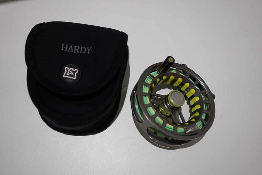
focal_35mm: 35
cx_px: 131
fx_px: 255
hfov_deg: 54.4
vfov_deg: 37.9
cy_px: 88
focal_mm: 35
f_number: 4
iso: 640
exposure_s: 1/60
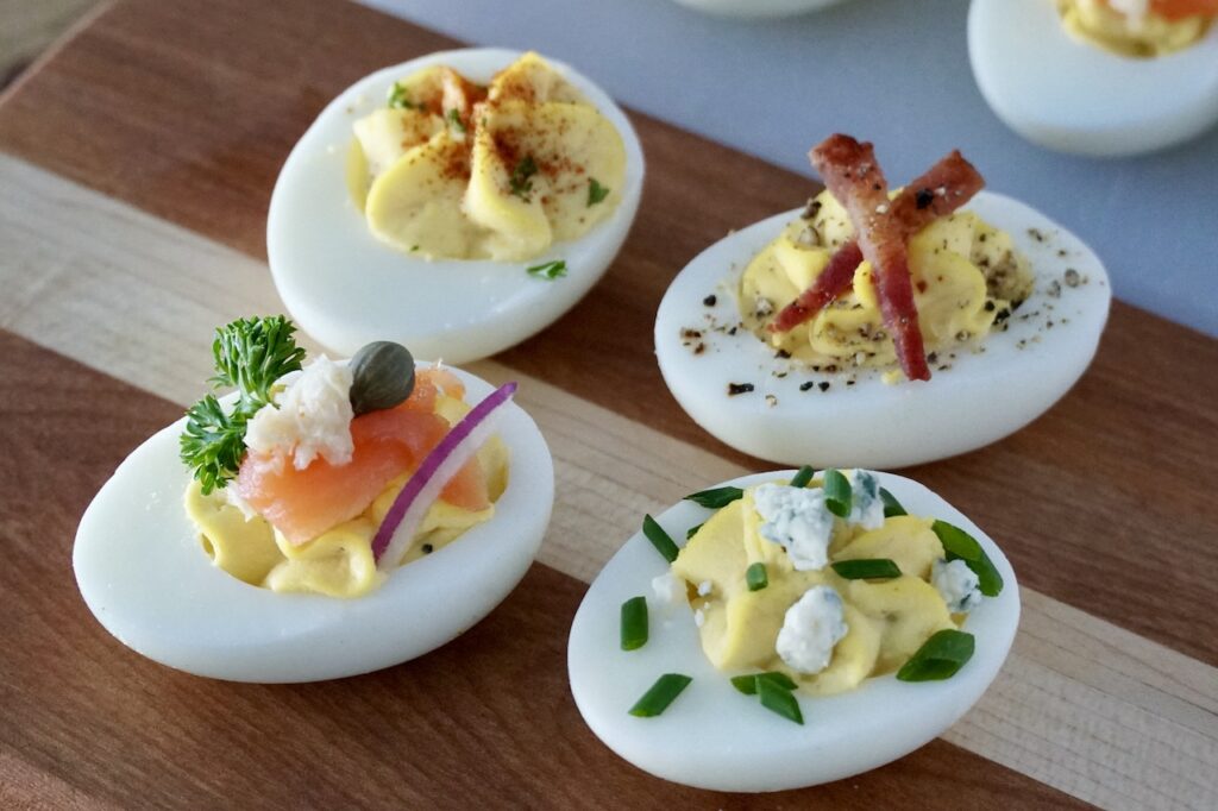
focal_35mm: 75
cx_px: 609
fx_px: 2537
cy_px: 406
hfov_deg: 27.0
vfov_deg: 18.2
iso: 3200
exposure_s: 1/80
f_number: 5
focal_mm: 50
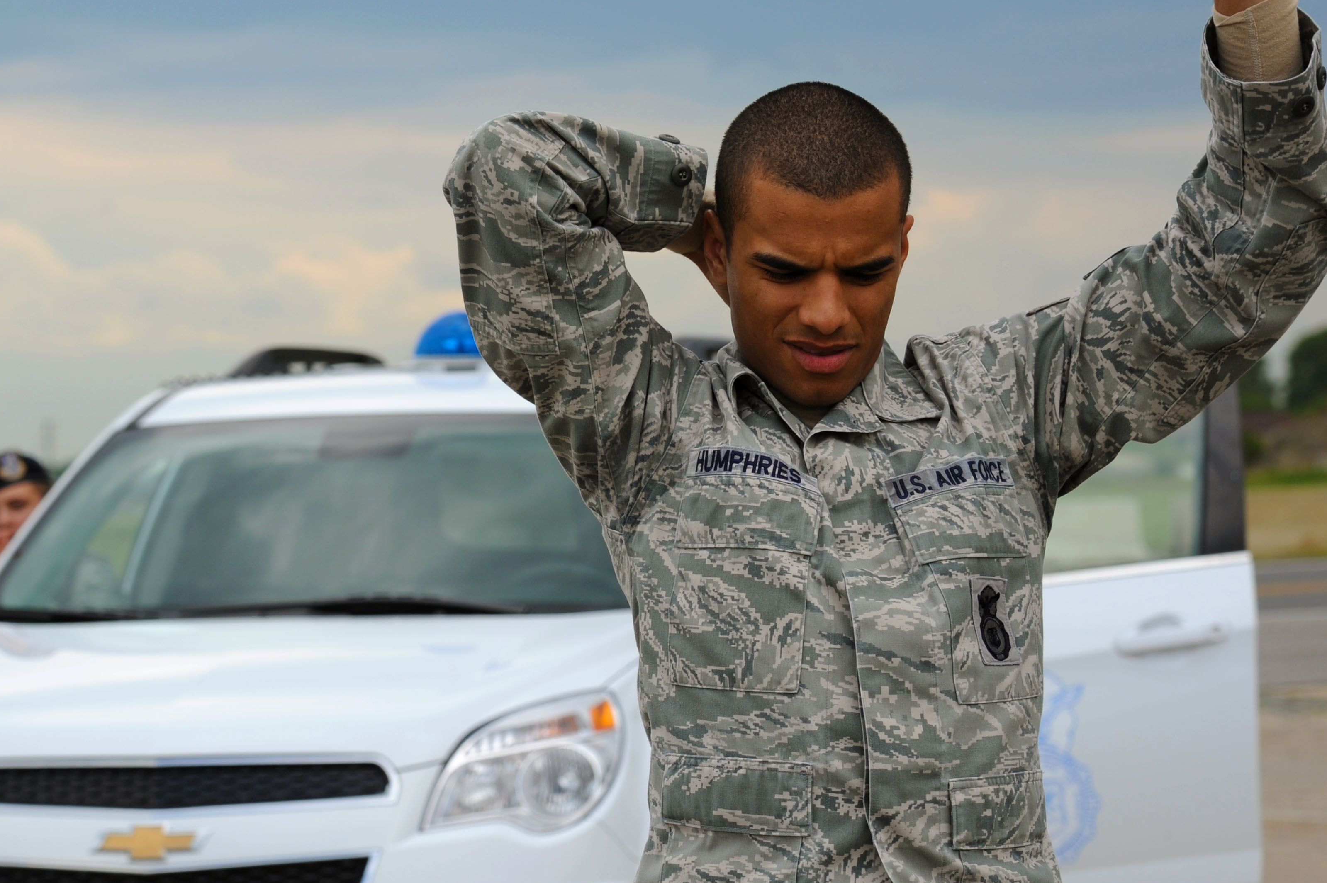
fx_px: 5489
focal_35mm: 149
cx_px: 508
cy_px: 533
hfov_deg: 13.8
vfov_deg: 9.2
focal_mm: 112
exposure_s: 1/250
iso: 200
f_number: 8
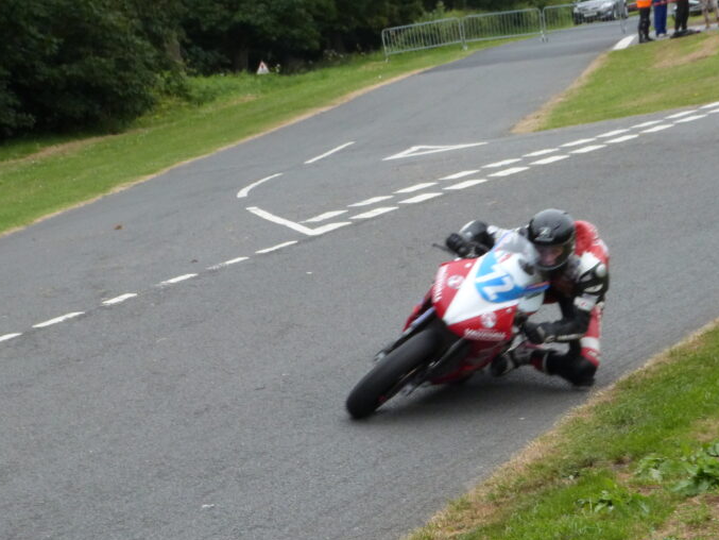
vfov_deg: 11.9
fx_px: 2576
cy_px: 340
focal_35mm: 124
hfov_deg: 15.9
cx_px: 442
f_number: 3.4
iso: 320
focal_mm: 14.8
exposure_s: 1/500
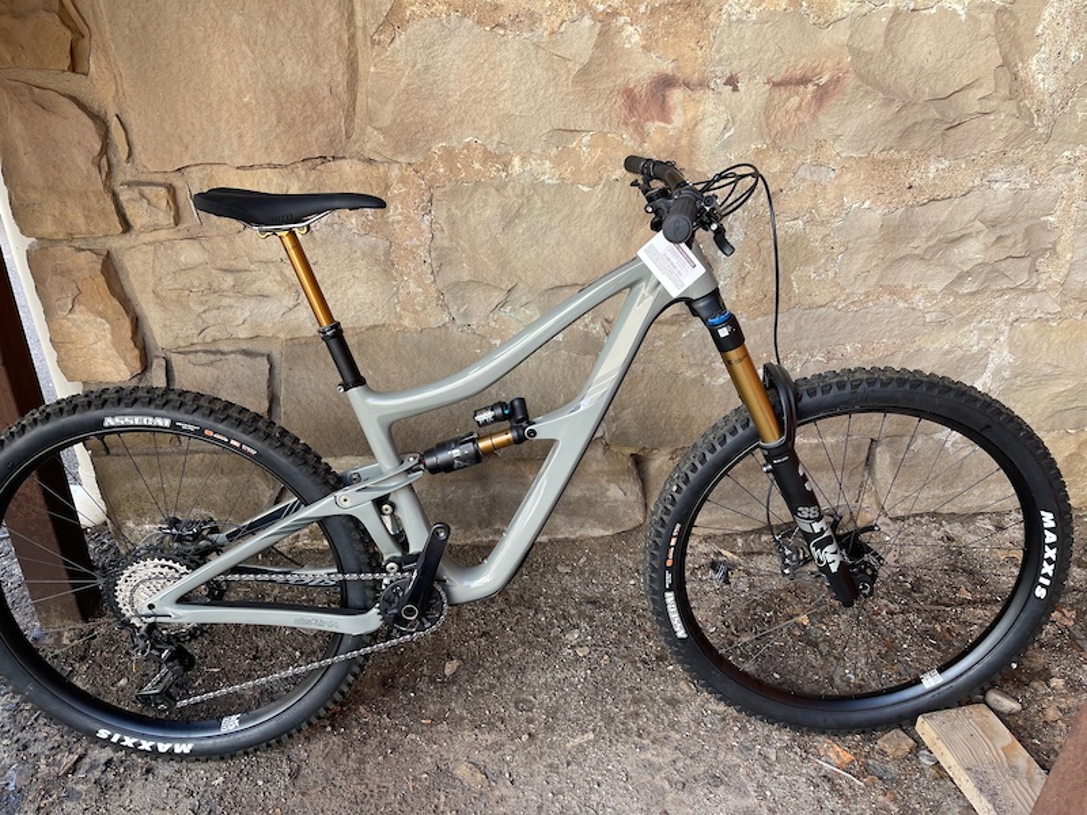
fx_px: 816
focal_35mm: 26
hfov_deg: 67.3
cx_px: 544
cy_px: 408
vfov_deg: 53.1
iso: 40
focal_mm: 5.1
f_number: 1.6
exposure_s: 1/121
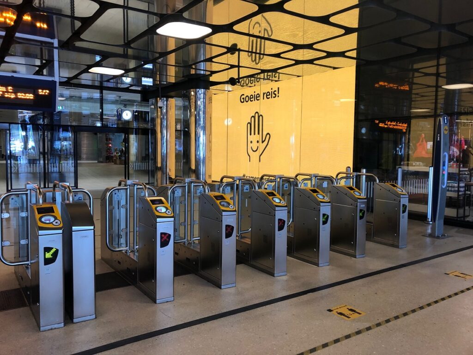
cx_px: 236
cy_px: 178
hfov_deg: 63.4
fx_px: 383
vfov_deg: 49.7
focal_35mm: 28
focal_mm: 3.99
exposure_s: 1/30
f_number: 1.8
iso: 32
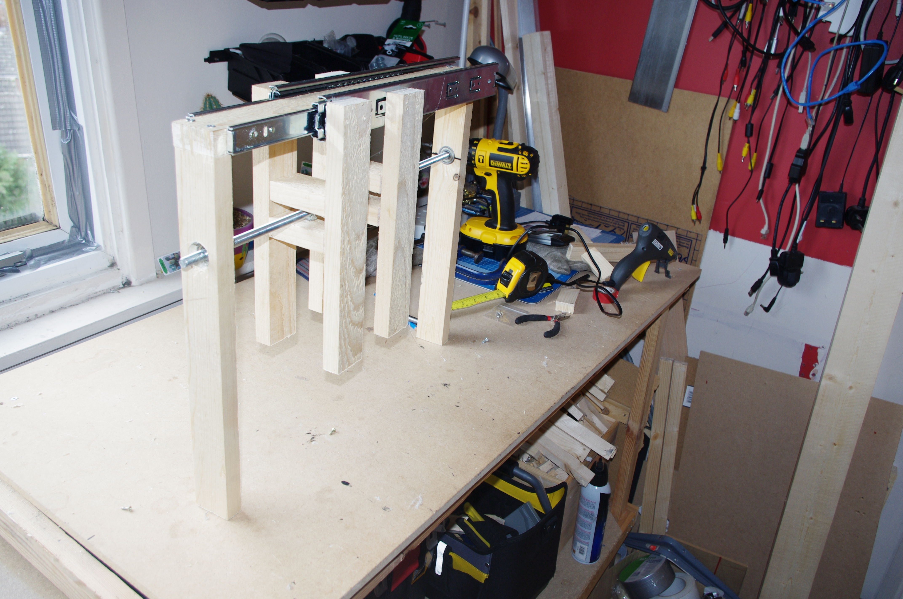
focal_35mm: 30
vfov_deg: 43.5
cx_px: 452
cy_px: 300
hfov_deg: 62.0
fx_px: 752
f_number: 5
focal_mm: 20
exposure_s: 1/25
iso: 400
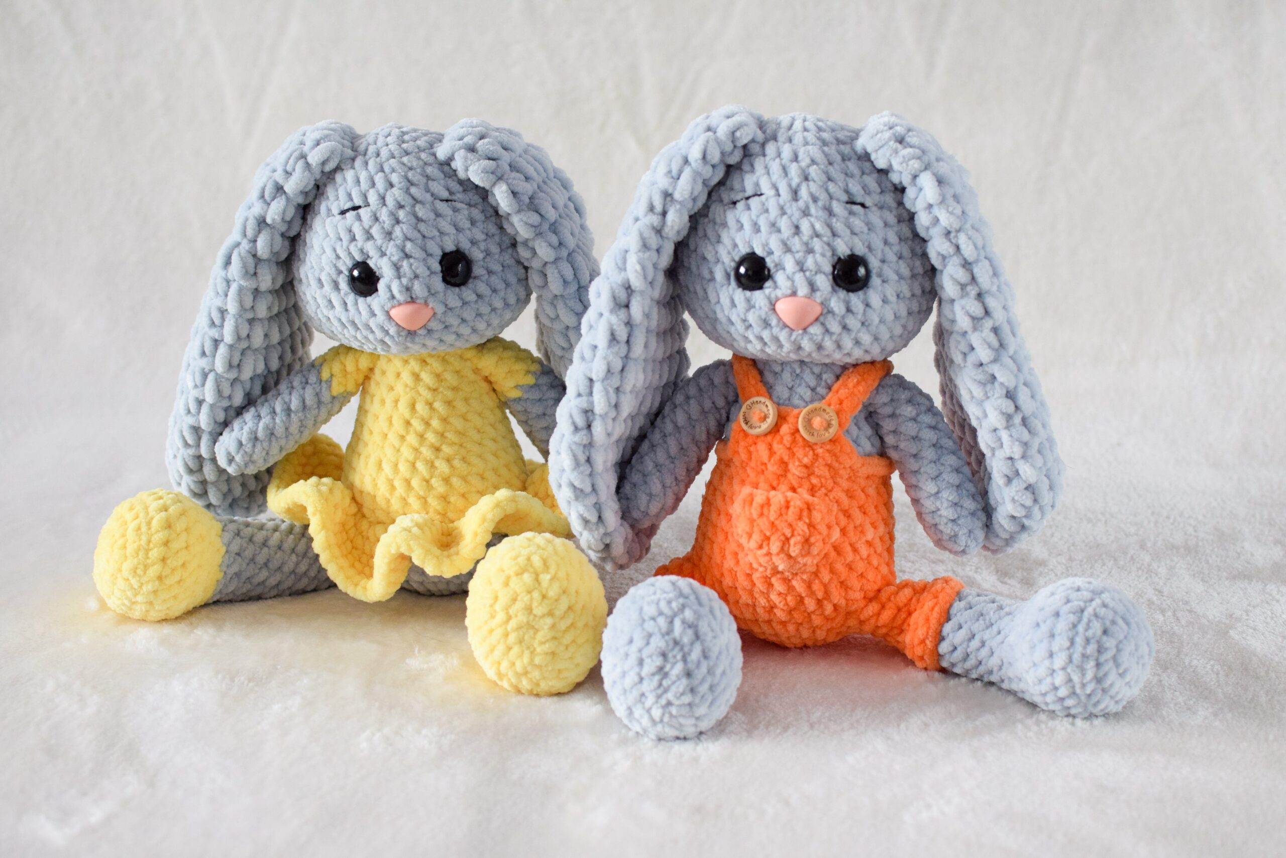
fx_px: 1875
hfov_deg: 37.8
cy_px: 429
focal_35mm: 52
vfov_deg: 25.8
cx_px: 643
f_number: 4
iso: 1250
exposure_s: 1/100
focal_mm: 35
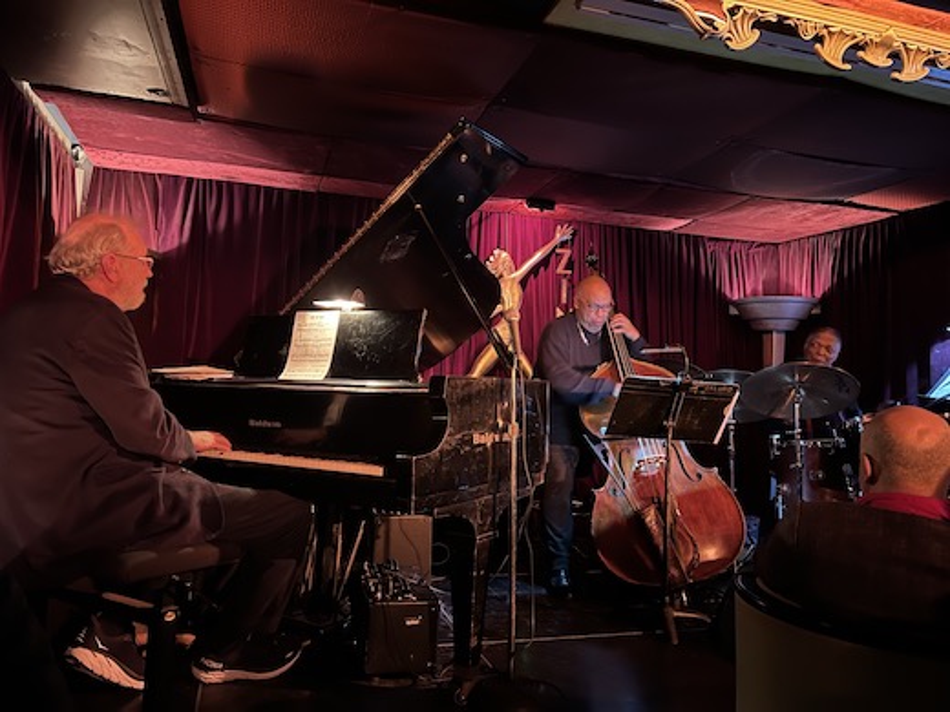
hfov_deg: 67.3
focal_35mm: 26
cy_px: 356
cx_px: 475
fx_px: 714
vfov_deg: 53.1
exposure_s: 1/15
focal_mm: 5.7
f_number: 1.5
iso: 1000
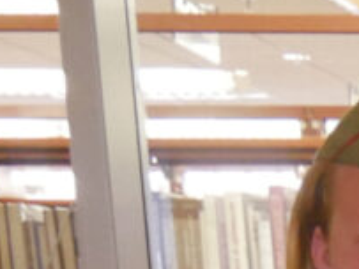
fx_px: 2353
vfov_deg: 5.9
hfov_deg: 7.3
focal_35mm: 227
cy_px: 939
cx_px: 1234
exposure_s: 1/60
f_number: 3.7
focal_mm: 15
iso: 2000
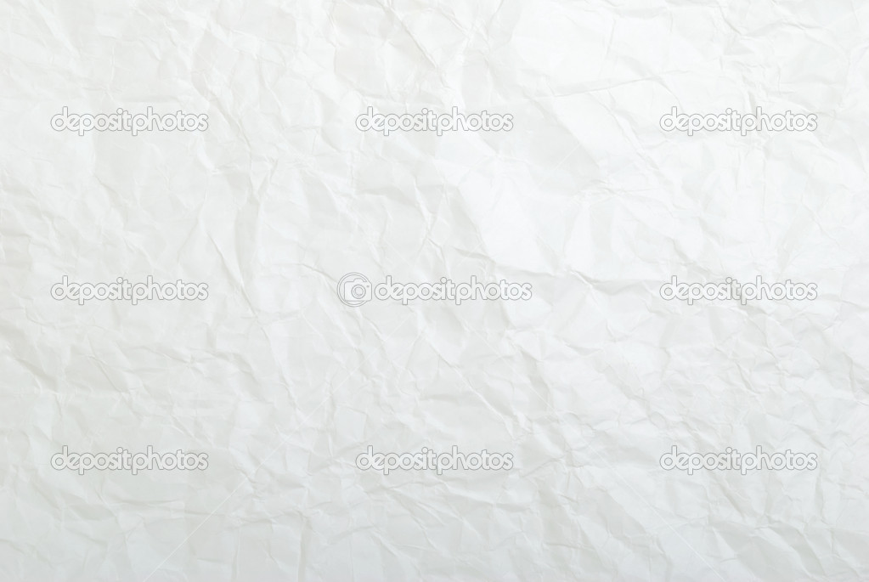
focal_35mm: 75
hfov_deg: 27.0
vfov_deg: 18.2
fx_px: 1813
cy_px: 291
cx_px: 434
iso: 100
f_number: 22
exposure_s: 1/160
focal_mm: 50
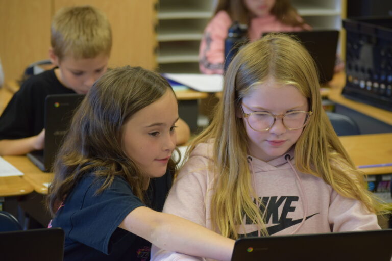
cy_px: 130
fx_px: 1388
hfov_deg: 16.1
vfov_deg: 10.8
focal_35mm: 128
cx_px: 196
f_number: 4.2
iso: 1000
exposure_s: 1/60
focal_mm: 85
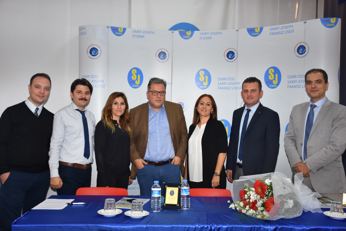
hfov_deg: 49.6
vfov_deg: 34.2
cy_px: 116
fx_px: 375
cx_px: 173
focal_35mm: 39
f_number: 4
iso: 560
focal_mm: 26
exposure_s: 1/60
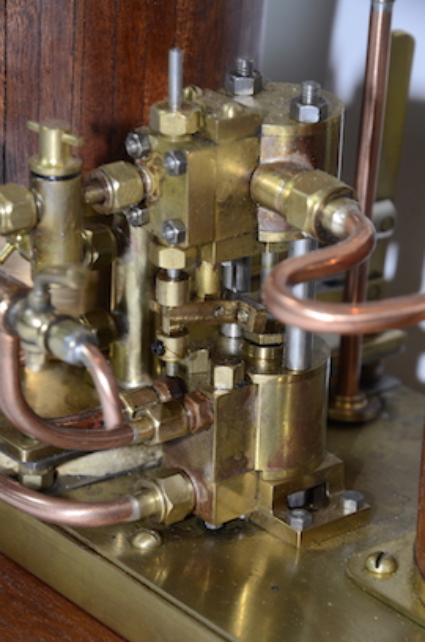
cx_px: 212
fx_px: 2803
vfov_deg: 13.1
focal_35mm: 158
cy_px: 321
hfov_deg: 8.7
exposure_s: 1/60
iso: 800
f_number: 13
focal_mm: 105
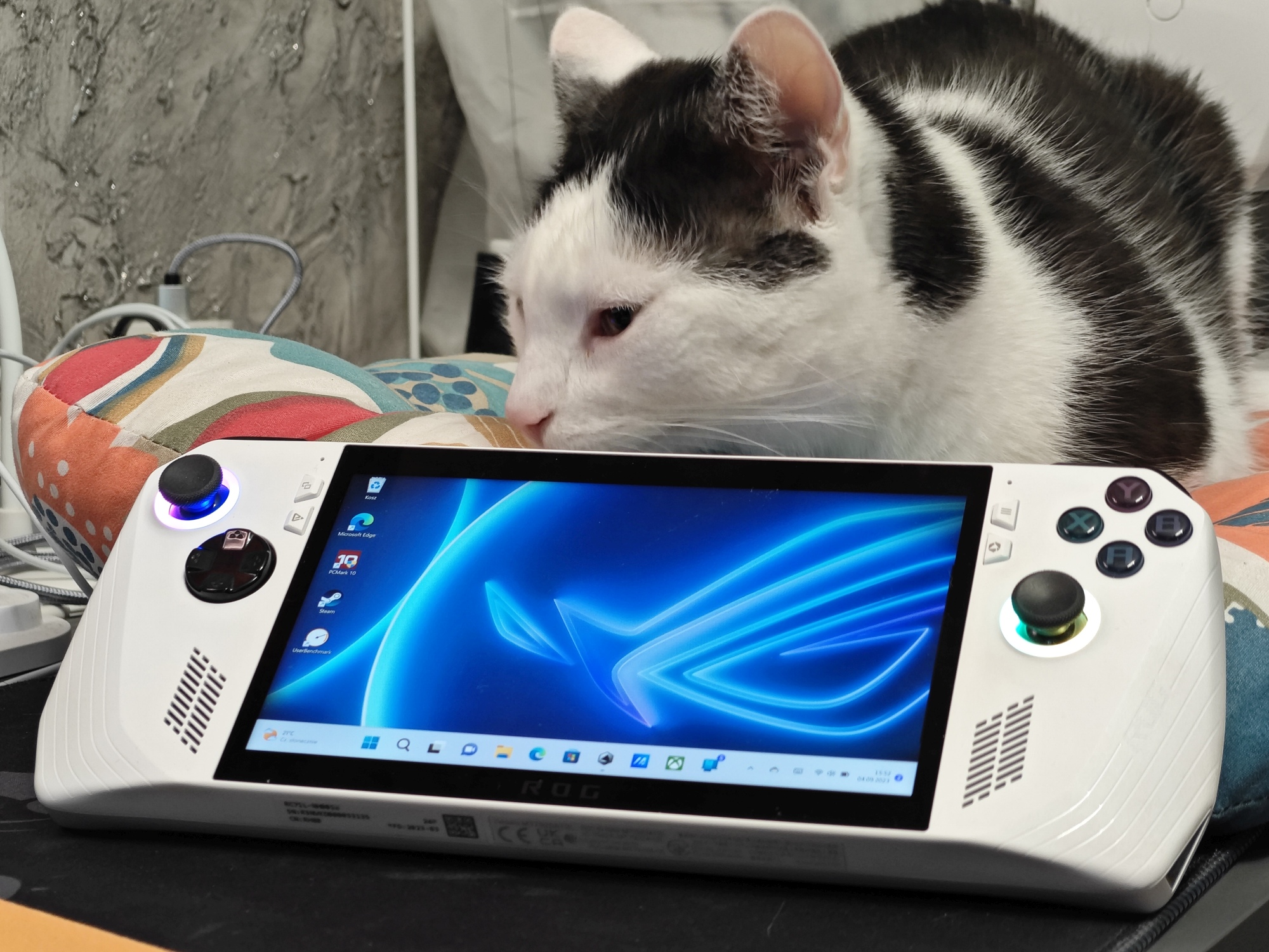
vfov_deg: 19.6
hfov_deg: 26.0
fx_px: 2749
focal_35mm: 75
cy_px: 476
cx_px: 634
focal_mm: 10
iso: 1000
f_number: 2
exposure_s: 1/33.3
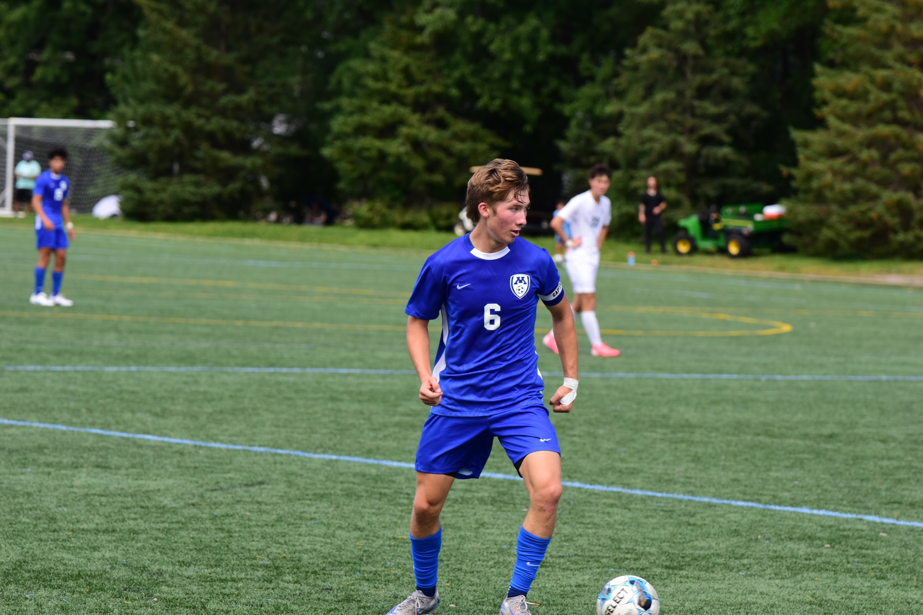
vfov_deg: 7.5
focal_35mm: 183
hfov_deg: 11.2
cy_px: 308
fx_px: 4692
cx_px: 462
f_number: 4.5
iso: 400
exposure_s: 1/800
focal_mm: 122
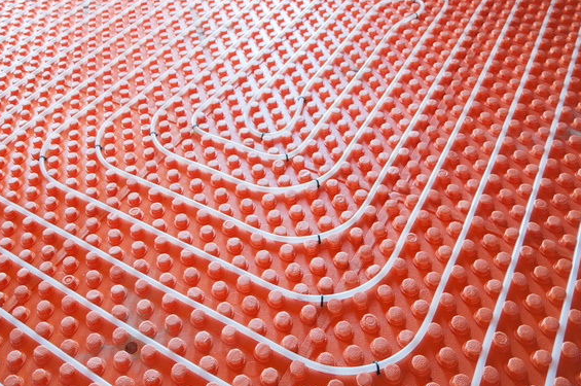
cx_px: 235
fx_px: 548
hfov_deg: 55.5
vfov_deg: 38.2
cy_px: 122
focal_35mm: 34
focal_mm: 16
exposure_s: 1/25
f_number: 3.5
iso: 500
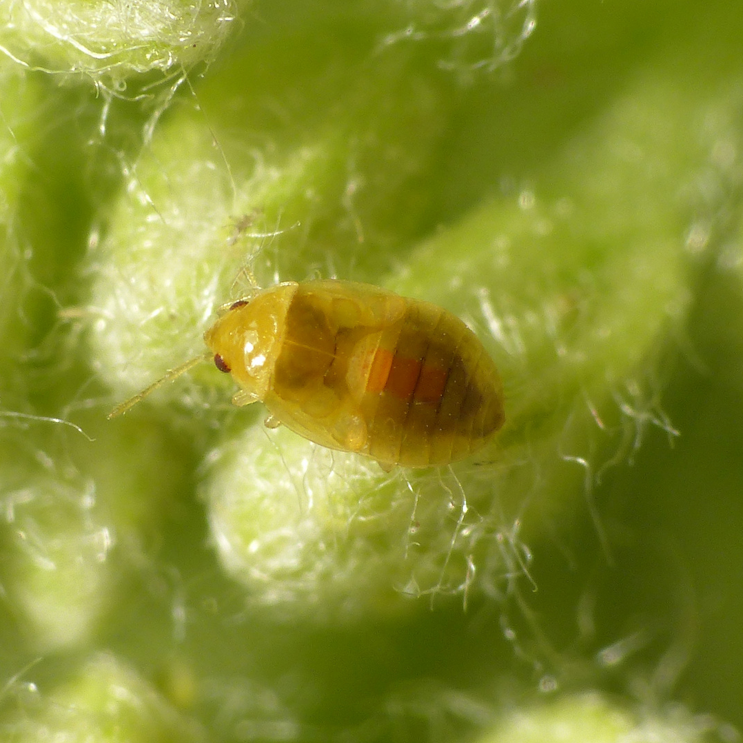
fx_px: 34410
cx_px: 376
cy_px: 372
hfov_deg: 1.2
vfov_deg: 1.2
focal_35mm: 1417
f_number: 8
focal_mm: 108
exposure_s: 1/6
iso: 100
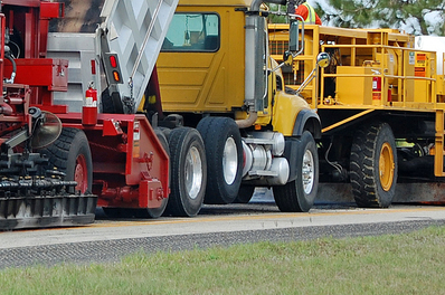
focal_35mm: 340
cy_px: 70
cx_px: 25
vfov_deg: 4.0
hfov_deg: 6.1
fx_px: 4190
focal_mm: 75
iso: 200
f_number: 5.6
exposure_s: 1/500
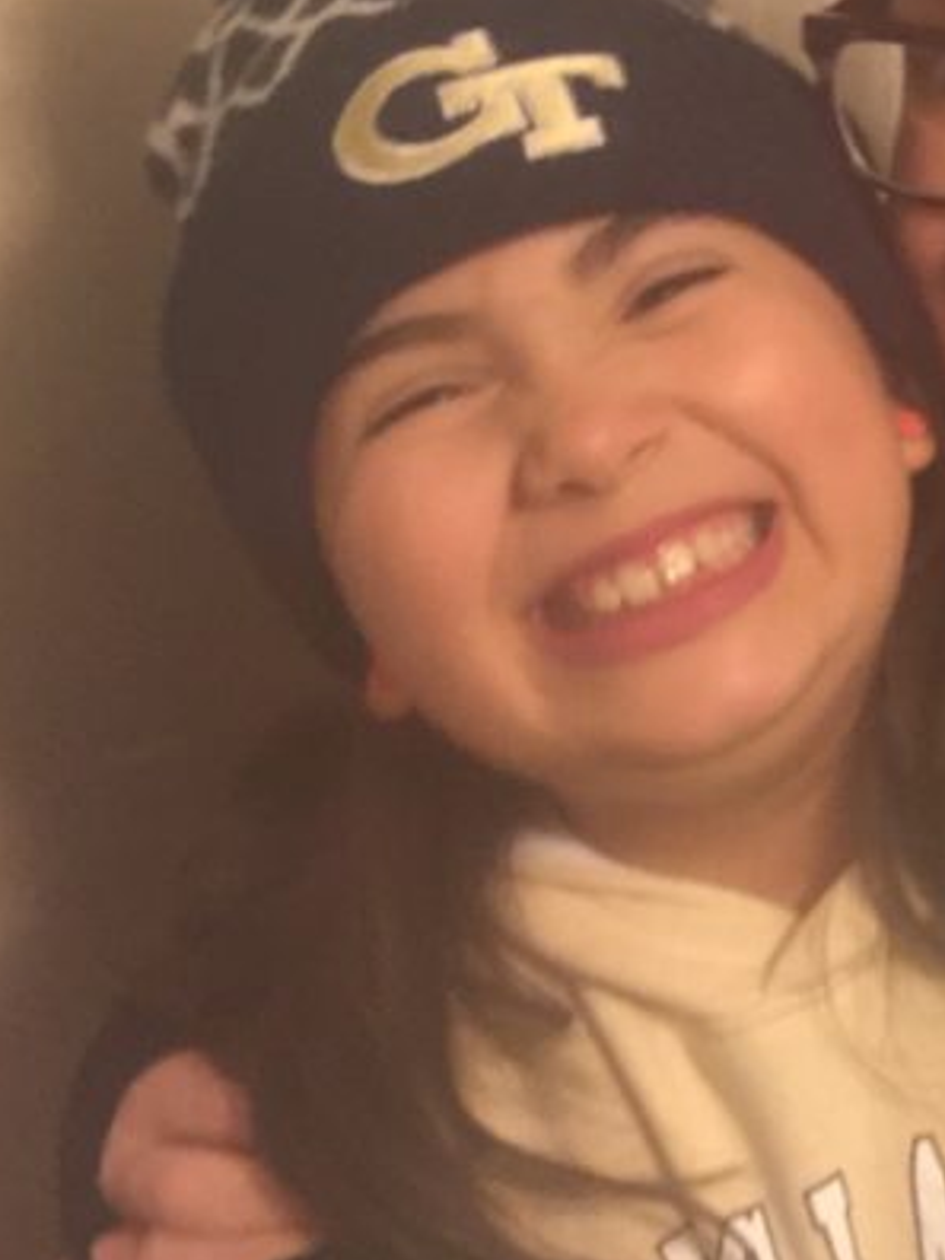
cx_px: 1155
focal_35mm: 75
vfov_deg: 25.7
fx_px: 2730
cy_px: 325
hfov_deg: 18.5
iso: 125
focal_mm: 4.15
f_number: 2.2
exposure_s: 1/4
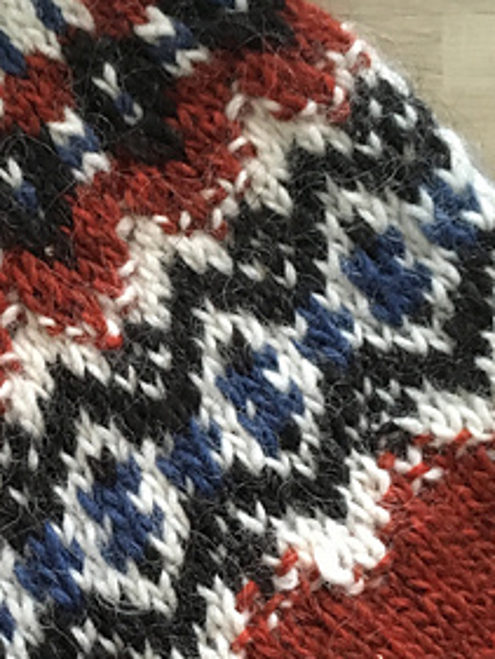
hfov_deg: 21.6
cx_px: 26
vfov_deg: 29.3
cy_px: 387
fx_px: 1257
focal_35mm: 66
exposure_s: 1/17
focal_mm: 4.15
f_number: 2.2
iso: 400
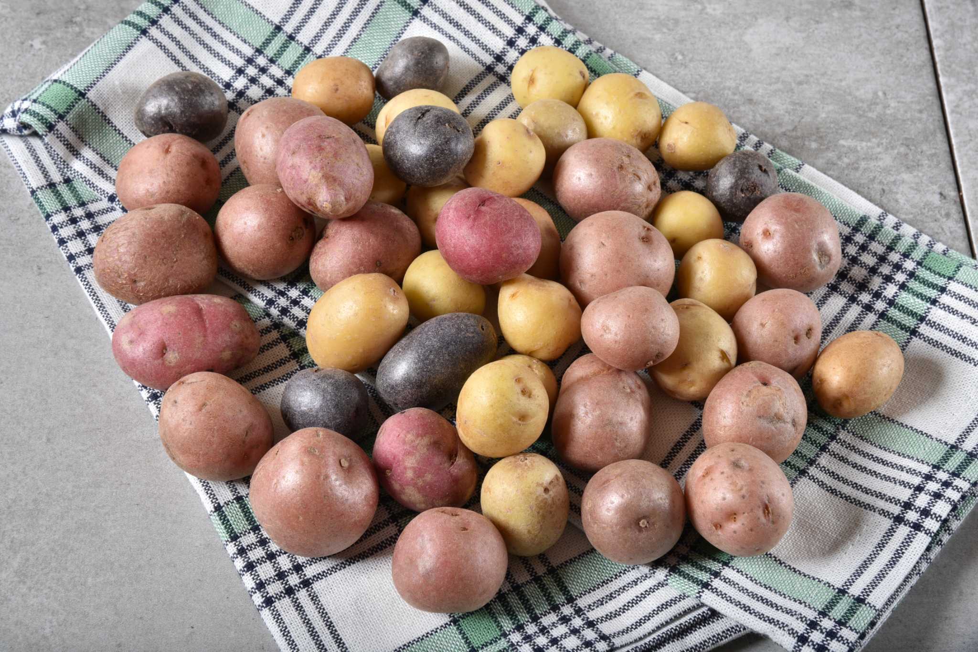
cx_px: 489
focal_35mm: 92
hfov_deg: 22.1
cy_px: 326
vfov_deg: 14.9
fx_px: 2500
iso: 100
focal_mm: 92
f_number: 20
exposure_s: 1/200
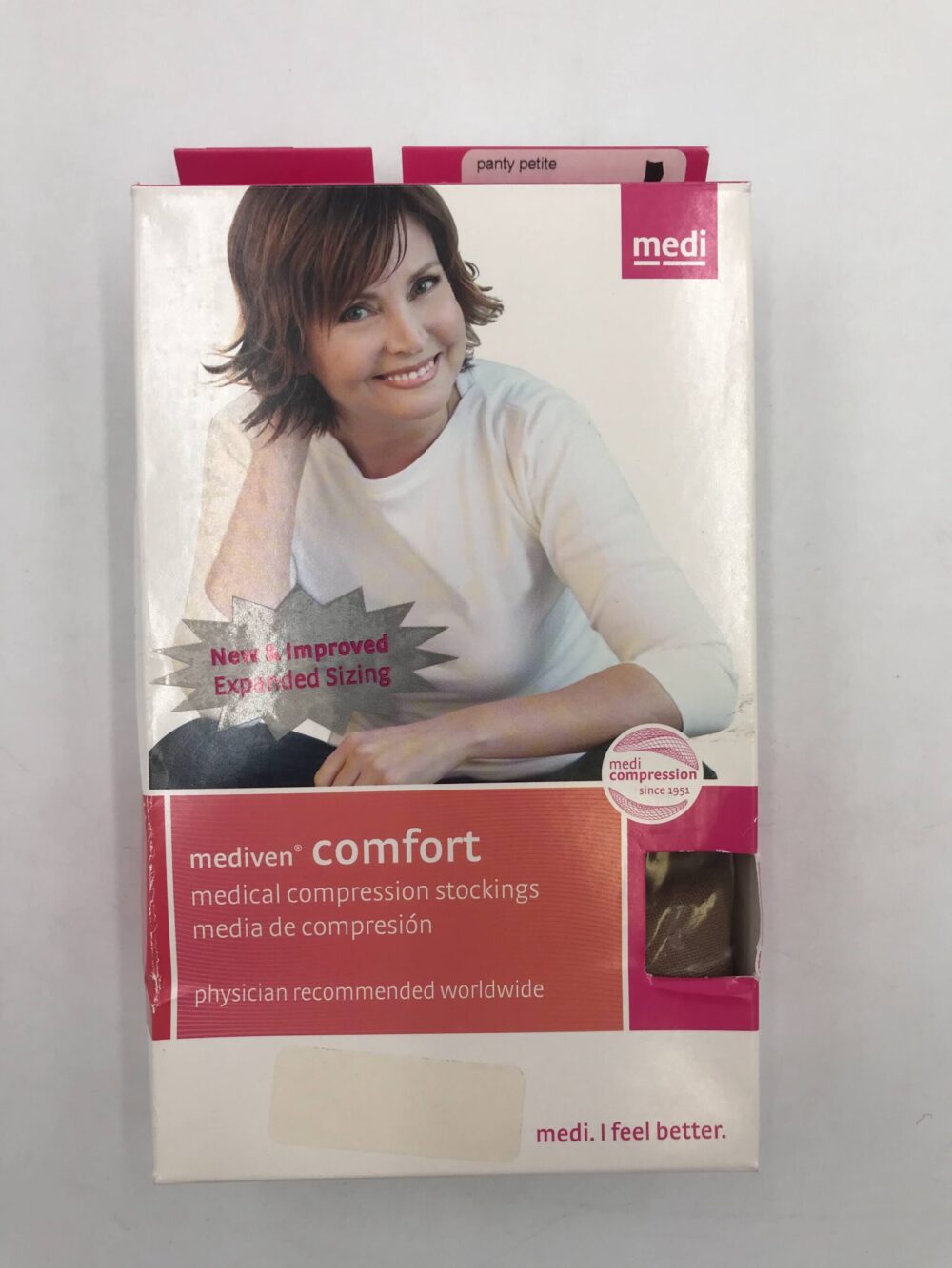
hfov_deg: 49.8
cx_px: 476
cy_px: 634
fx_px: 1027
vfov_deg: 63.4
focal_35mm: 28
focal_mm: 3.99
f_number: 1.8
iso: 20
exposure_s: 1/120
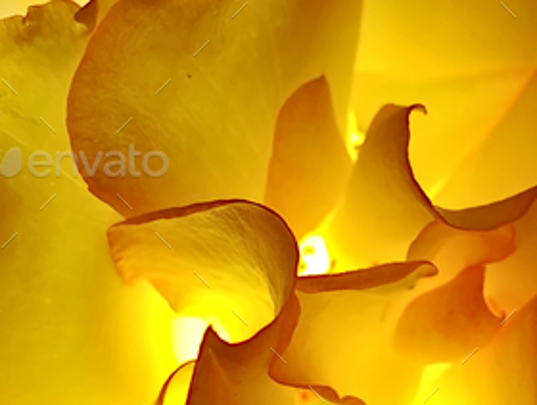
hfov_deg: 31.3
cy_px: 300
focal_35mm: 61
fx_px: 948
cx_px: 364
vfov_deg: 23.9
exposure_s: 1/120
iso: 32
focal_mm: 4.15
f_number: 2.2
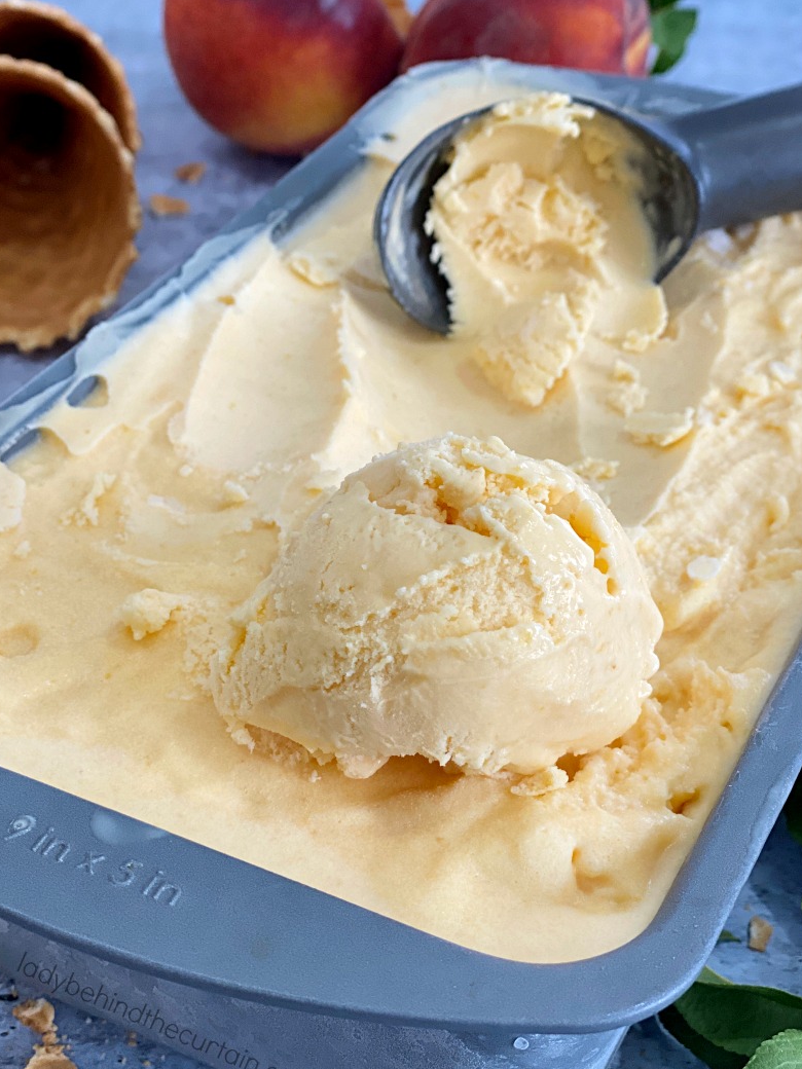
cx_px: 406
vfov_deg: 32.2
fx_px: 1853
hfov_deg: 24.4
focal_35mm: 60
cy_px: 583
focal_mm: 6
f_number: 2
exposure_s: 1/120
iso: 125
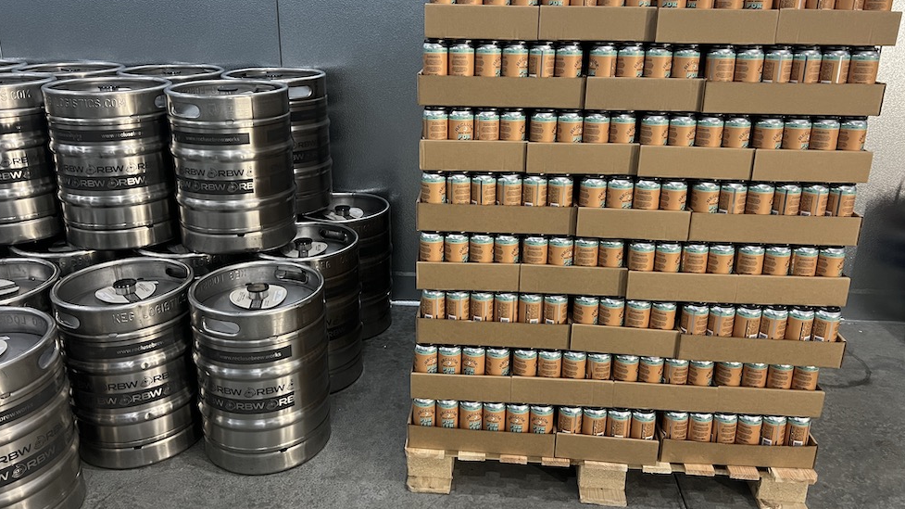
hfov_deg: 66.1
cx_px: 460
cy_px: 221
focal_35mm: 29
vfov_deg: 40.1
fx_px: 696
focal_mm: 5.7
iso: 500
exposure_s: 1/60
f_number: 1.5
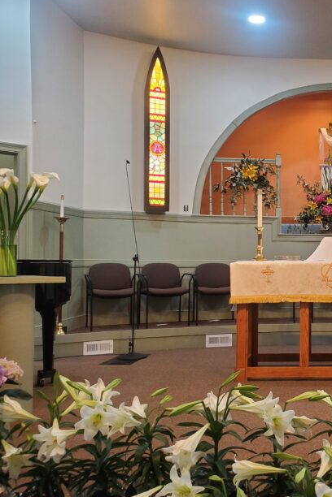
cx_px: 328
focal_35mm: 37
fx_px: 512
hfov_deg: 33.1
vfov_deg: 51.9
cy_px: 246
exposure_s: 1/40
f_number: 2.4
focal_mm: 4.3
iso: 250
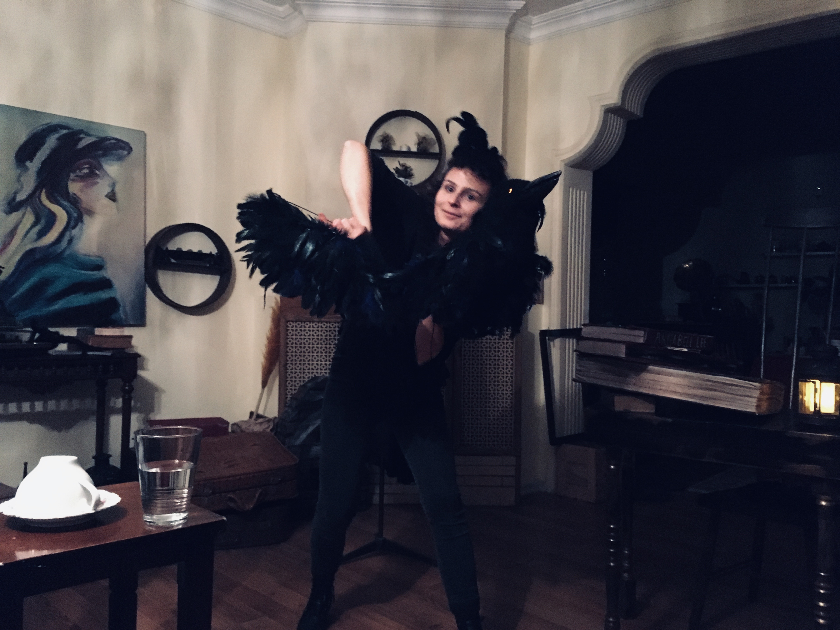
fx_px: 704
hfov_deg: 61.7
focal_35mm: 29
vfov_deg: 48.2
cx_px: 420
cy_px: 315
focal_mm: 4.15
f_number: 2.2
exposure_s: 1/17
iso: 800
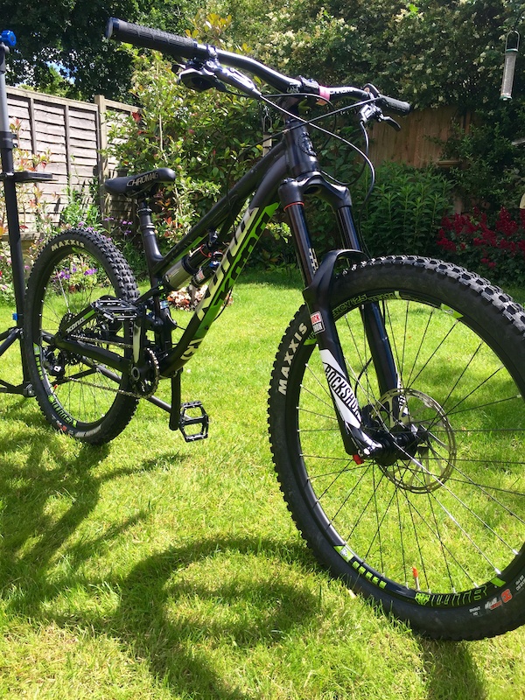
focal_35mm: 29
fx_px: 586
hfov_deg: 48.2
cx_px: 262
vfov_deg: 61.7
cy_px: 350
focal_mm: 4.15
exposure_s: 1/732
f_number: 2.2
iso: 32
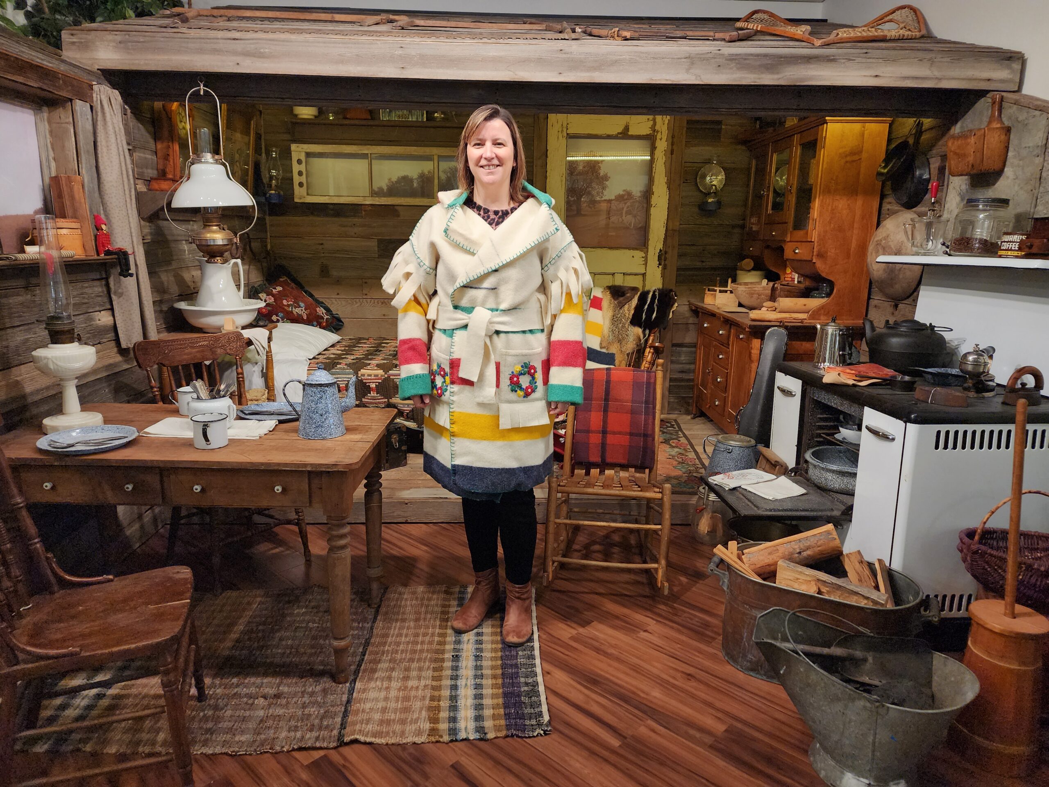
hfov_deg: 73.9
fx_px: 697
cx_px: 524
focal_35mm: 23
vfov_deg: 58.9
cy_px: 394
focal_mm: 6.4
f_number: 1.8
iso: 320
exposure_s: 1/120
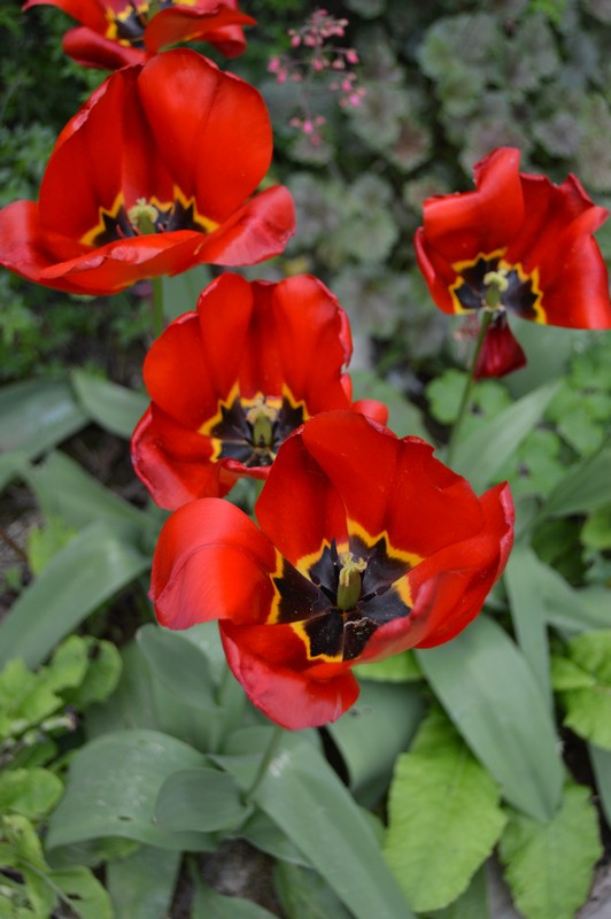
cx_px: 306
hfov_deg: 26.4
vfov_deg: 38.9
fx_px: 1301
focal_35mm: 51
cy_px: 460
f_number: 4.5
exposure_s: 1/500
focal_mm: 34
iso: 500
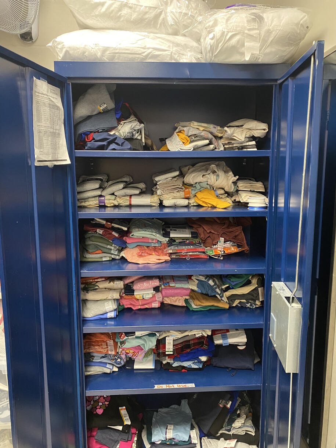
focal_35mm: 26
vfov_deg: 67.3
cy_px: 224
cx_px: 168
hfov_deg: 53.1
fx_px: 336
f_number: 1.8
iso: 400
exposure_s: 1/40
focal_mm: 4.25
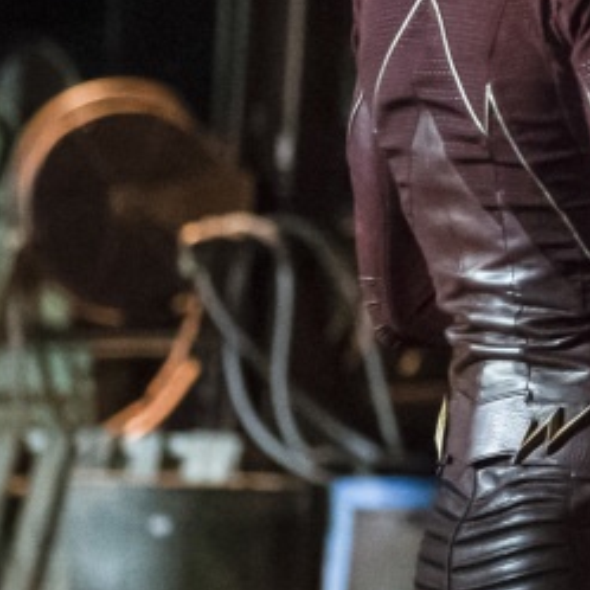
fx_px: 9854
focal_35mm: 511
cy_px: 306
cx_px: 1062
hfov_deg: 3.4
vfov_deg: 3.4
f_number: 4.5
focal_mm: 139
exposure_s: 1/160
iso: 10000
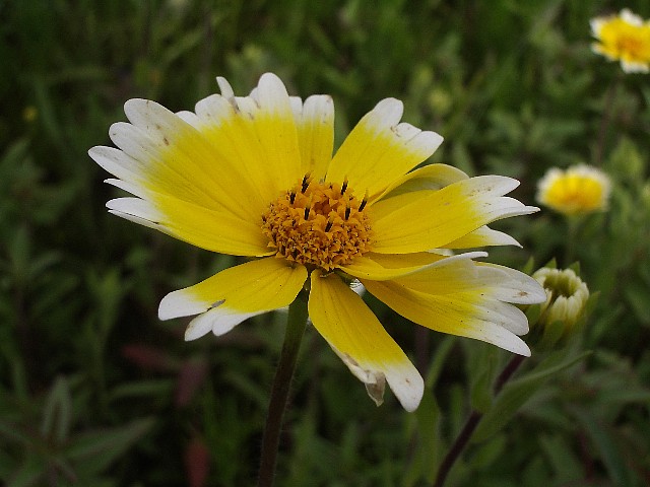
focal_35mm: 62
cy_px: 244
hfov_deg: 31.2
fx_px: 1164
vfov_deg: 23.7
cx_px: 325
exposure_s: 1/250
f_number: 5.6
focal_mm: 10.2
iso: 80
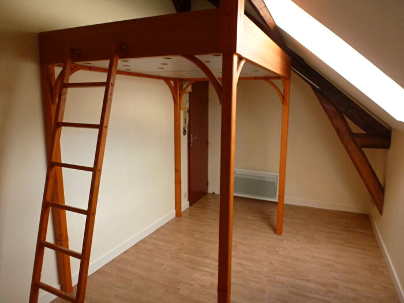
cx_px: 202
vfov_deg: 56.8
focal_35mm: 24
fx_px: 280
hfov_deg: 71.6
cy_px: 152
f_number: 3.3
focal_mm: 4.3
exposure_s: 1/60
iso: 250
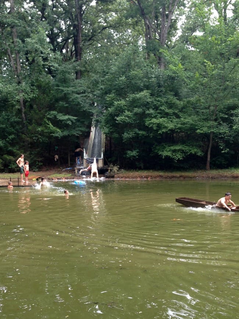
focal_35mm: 33
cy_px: 160
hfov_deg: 43.0
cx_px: 120
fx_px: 304
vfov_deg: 55.3
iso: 50
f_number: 2.4
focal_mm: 4.12
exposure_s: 1/287
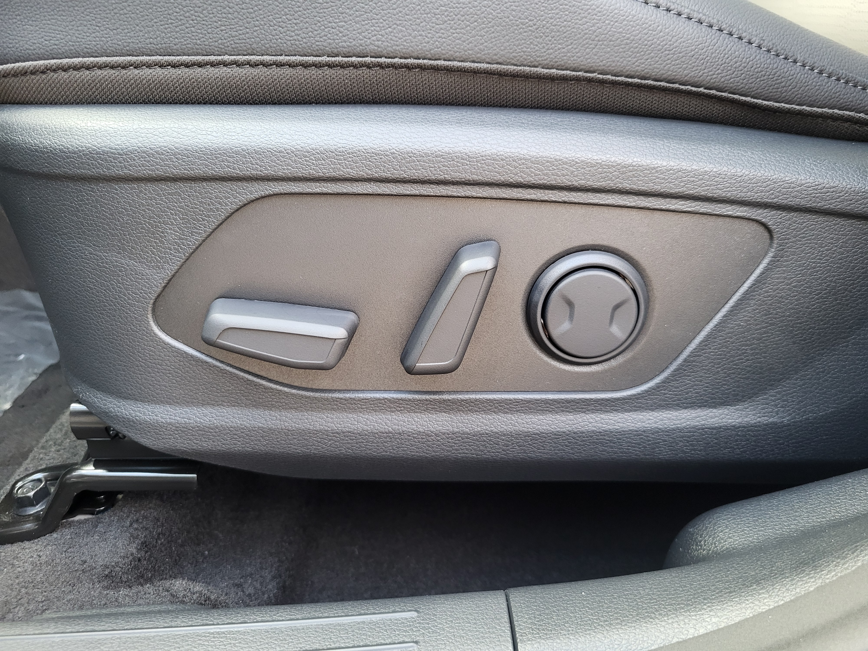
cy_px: 326
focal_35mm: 26
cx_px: 434
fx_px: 652
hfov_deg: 67.3
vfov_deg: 53.1
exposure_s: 1/120
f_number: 1.8
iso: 320
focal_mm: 5.4
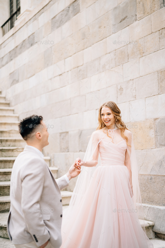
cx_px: 82
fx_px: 344
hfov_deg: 27.0
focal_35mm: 50
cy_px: 124
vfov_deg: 39.6
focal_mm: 50
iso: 200
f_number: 1.4
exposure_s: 1/800
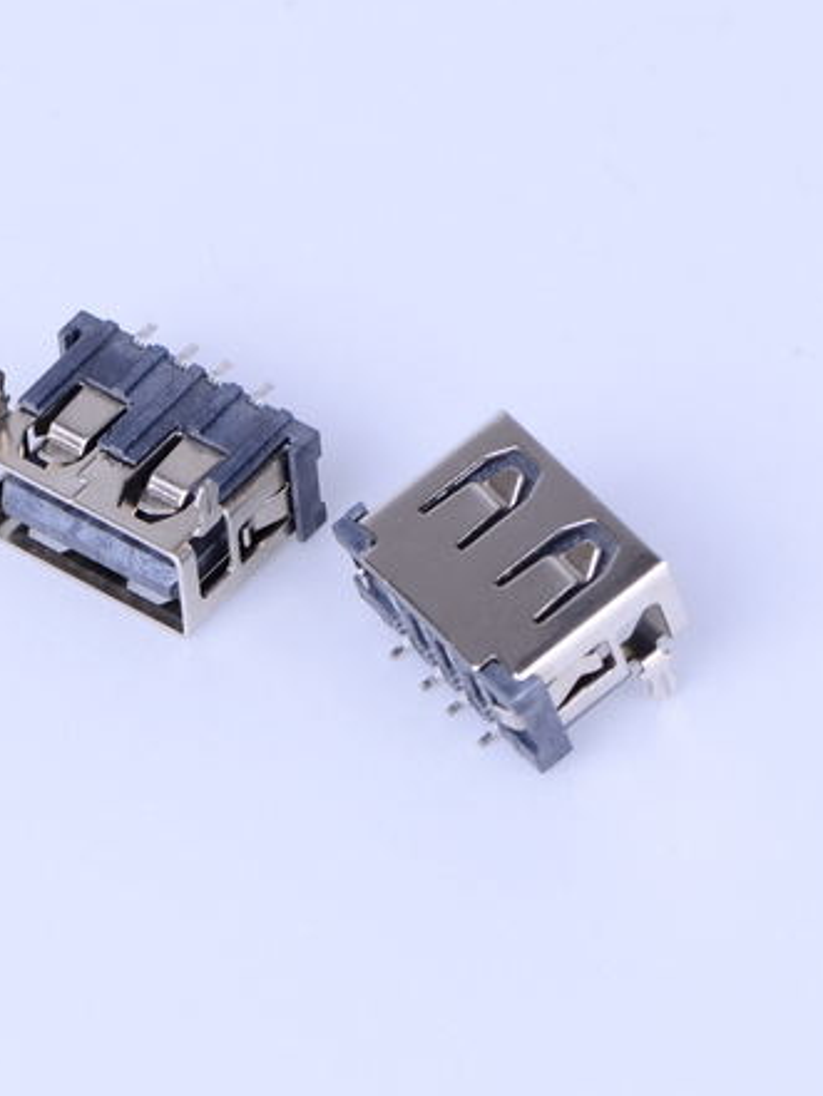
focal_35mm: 257
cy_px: 522
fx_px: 8137
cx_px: 236
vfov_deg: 7.7
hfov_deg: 5.8
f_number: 22
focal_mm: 105
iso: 100
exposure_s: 1/125
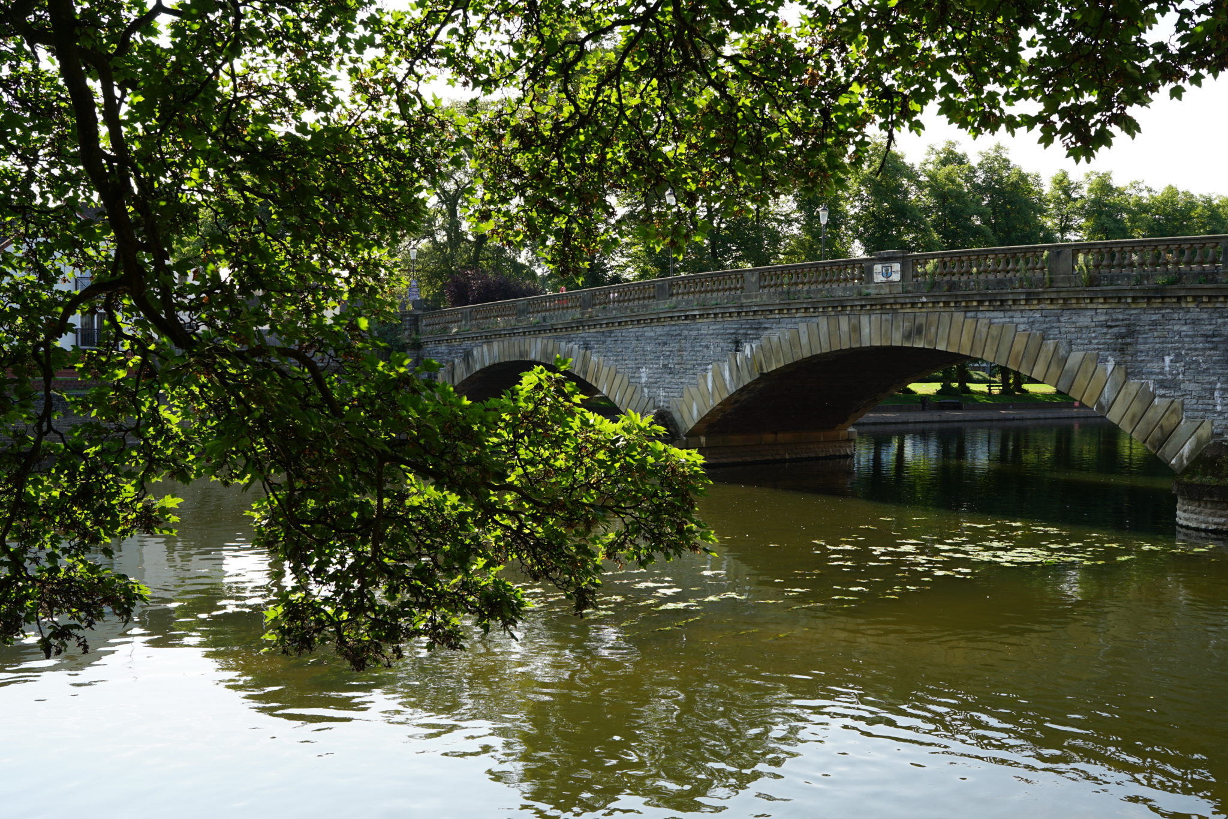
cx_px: 614
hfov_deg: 54.4
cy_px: 410
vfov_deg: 37.8
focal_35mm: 35
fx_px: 1194
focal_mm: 35
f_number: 8
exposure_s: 1/60
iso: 100
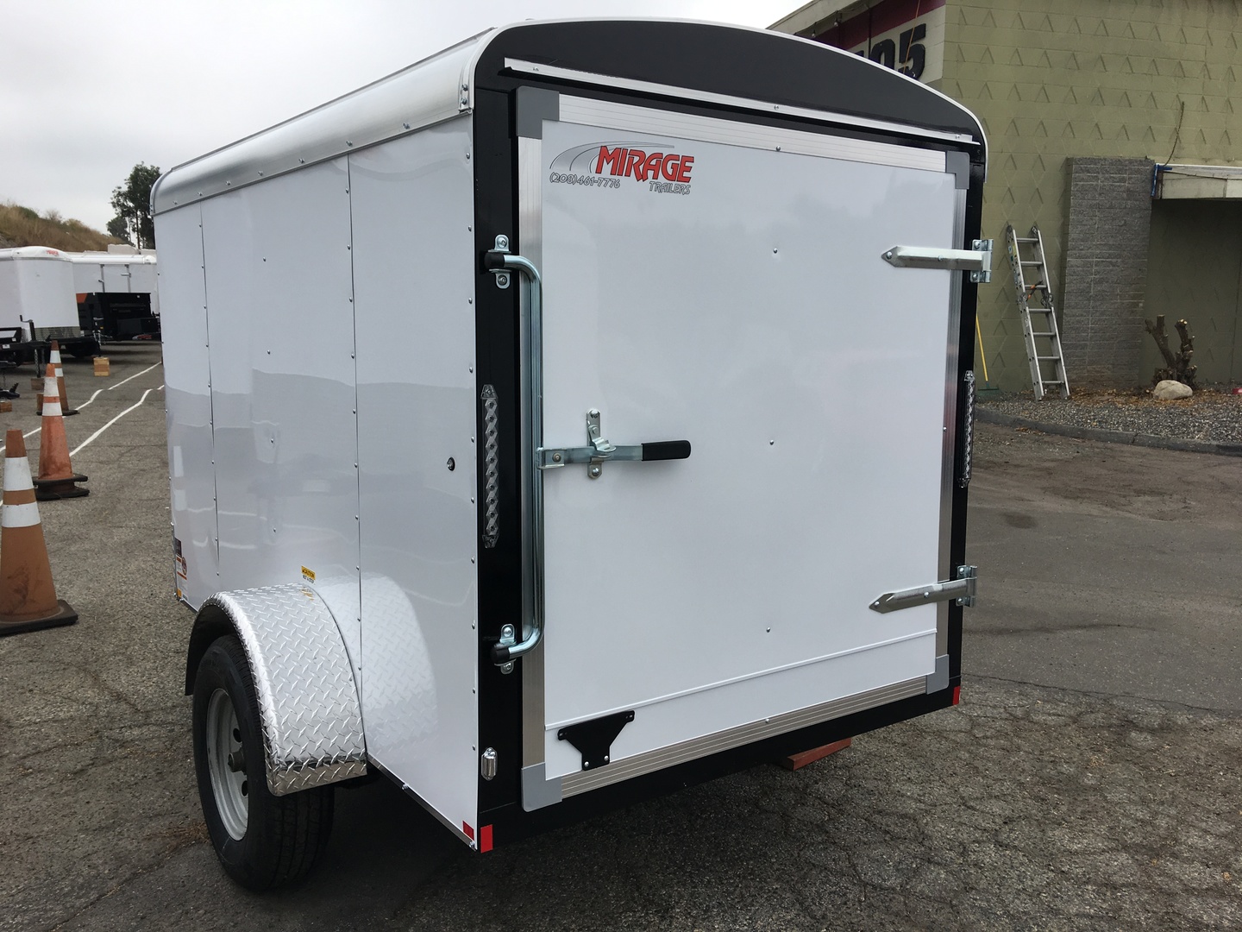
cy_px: 466
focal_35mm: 29
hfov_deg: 61.7
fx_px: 1041
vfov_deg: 48.2
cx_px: 621
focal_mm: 4.15
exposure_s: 1/663
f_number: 2.2
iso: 25
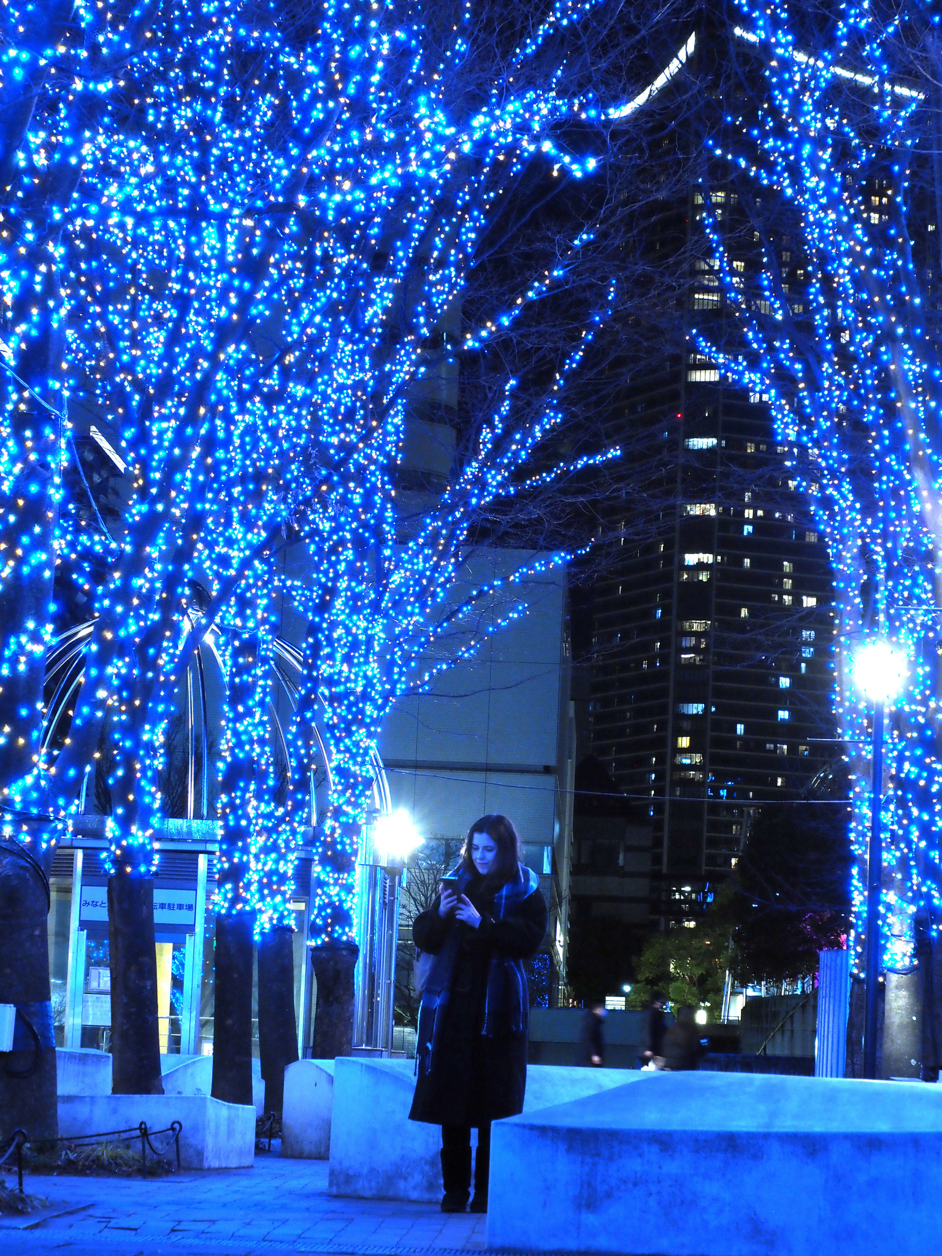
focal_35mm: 100
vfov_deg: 19.6
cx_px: 471
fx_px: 3628
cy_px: 628
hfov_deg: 14.8
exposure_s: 1/13
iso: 1000
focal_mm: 50
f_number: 6.3
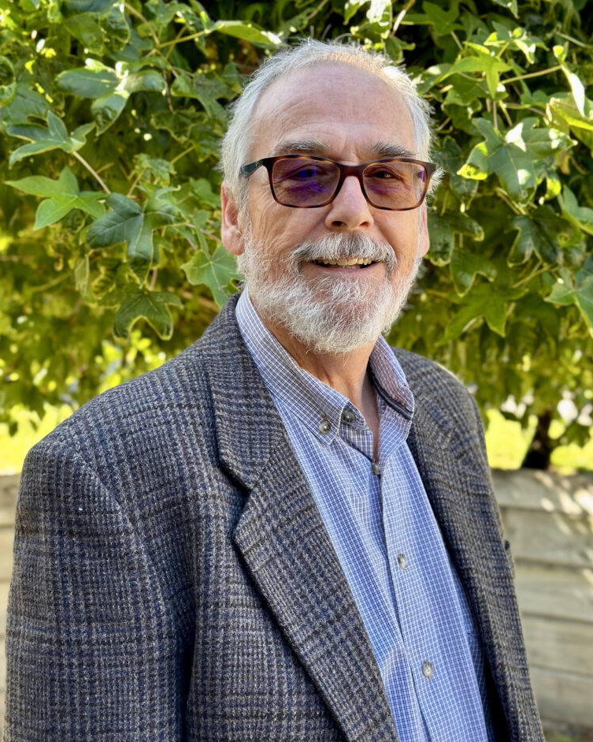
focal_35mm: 51
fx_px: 1119
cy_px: 348
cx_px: 291
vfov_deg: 36.6
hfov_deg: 29.7
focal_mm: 6.86
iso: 80
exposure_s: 1/256
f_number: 1.78
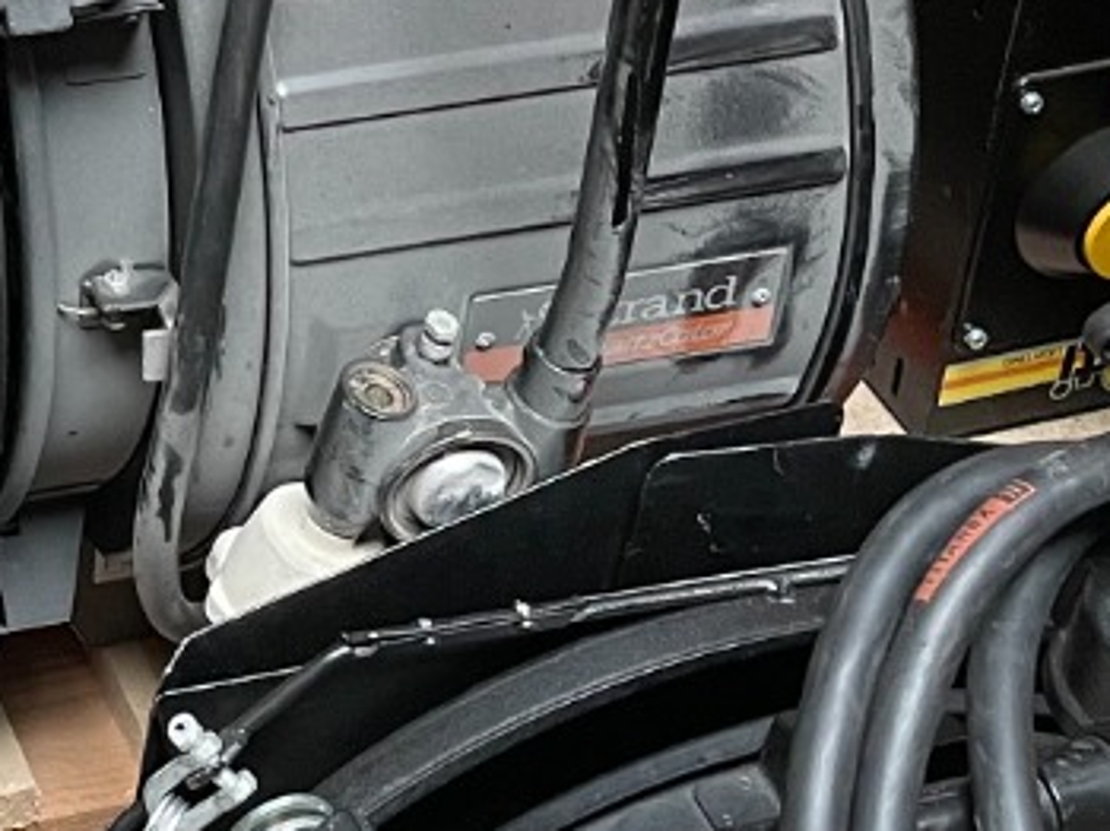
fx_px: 3429
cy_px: -796
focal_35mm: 107
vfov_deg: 12.3
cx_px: -625
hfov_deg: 16.5
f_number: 1.6
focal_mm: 4.2
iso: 160
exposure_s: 1/60
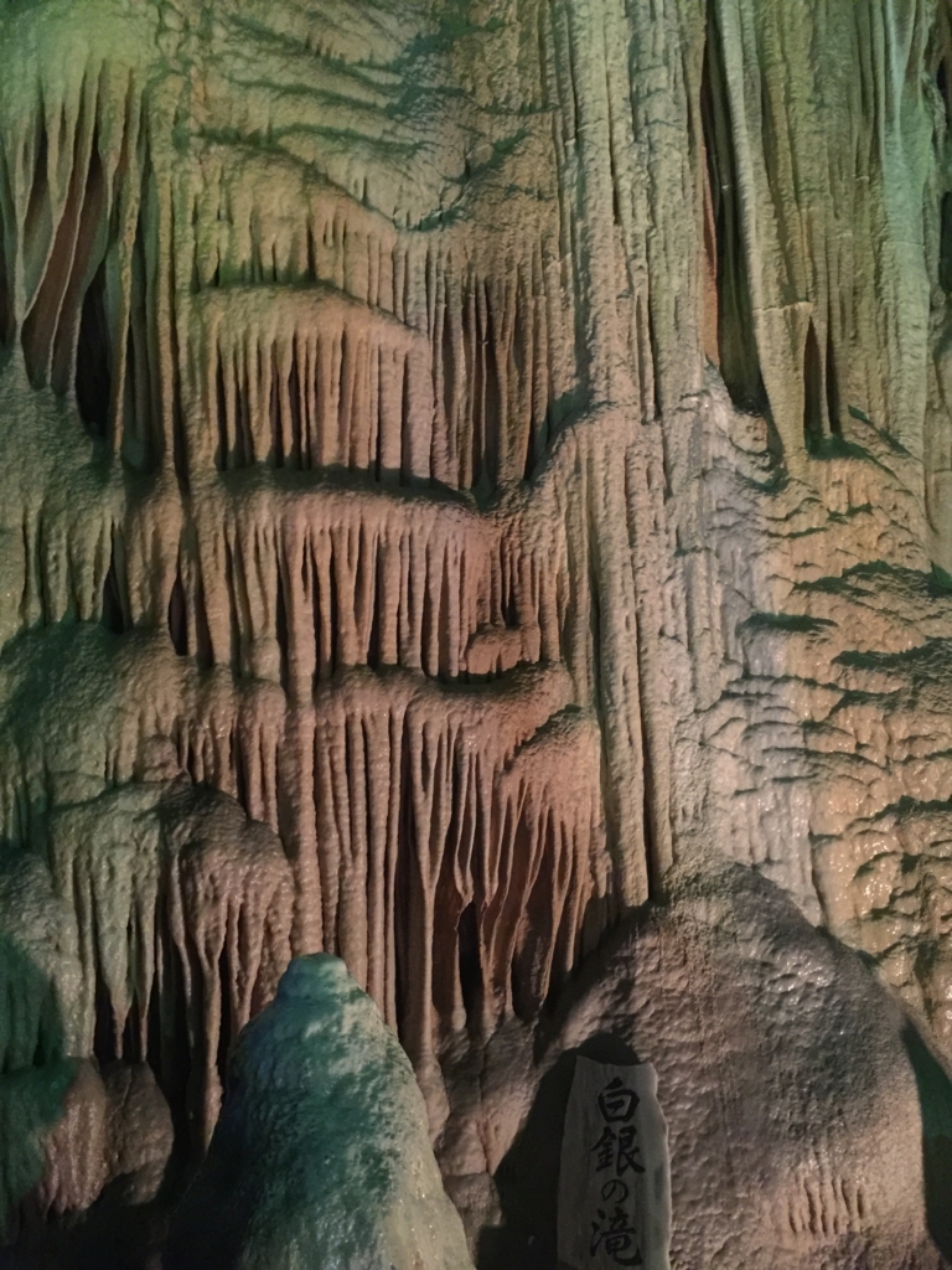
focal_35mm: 29
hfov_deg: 48.2
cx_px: 476
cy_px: 635
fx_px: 1063
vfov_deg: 61.7
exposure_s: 1/4
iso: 160
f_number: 2.2
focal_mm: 4.15
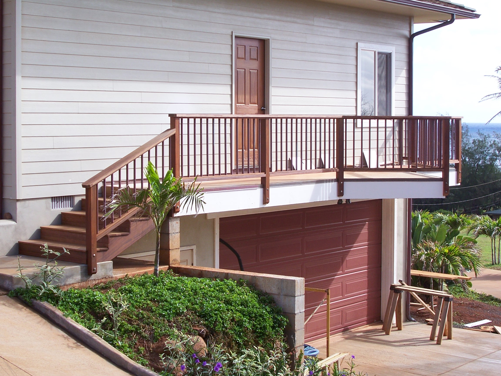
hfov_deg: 27.0
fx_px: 1042
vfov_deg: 20.4
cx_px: 250
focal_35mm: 72
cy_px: 188
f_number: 4.8
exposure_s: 1/250
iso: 80
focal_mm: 12.3
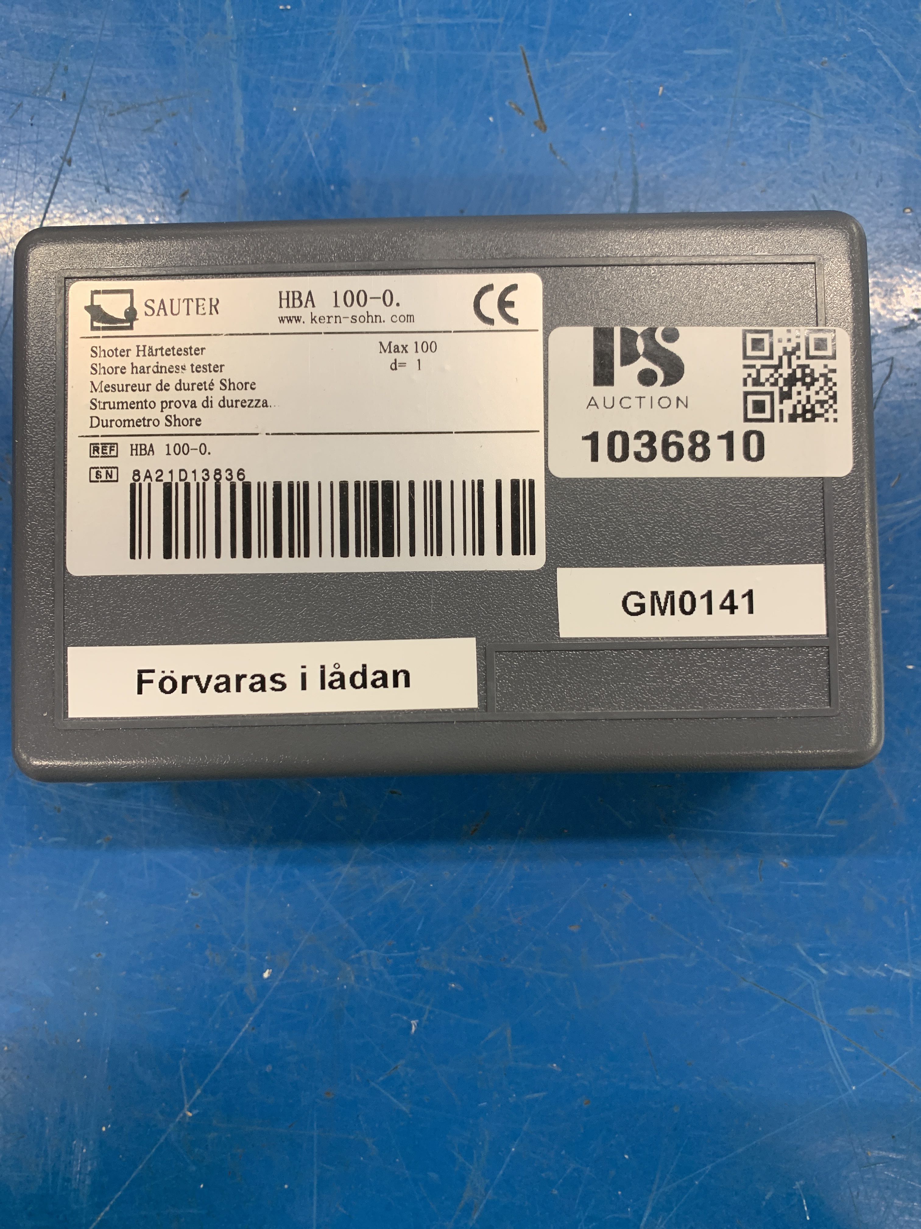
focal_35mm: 26
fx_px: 922
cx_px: 460
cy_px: 614
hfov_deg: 53.1
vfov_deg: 67.3
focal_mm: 4.25
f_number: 1.8
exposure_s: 1/101
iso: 100
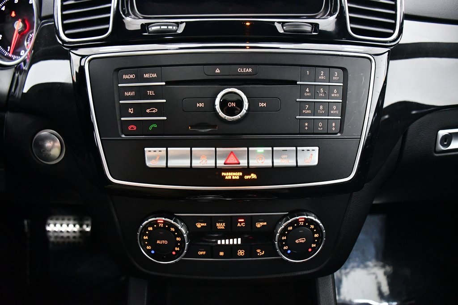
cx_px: 229
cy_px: 152
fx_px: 344
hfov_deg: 67.4
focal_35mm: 27
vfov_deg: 47.9
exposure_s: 1/60
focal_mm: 18
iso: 7200
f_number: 3.5
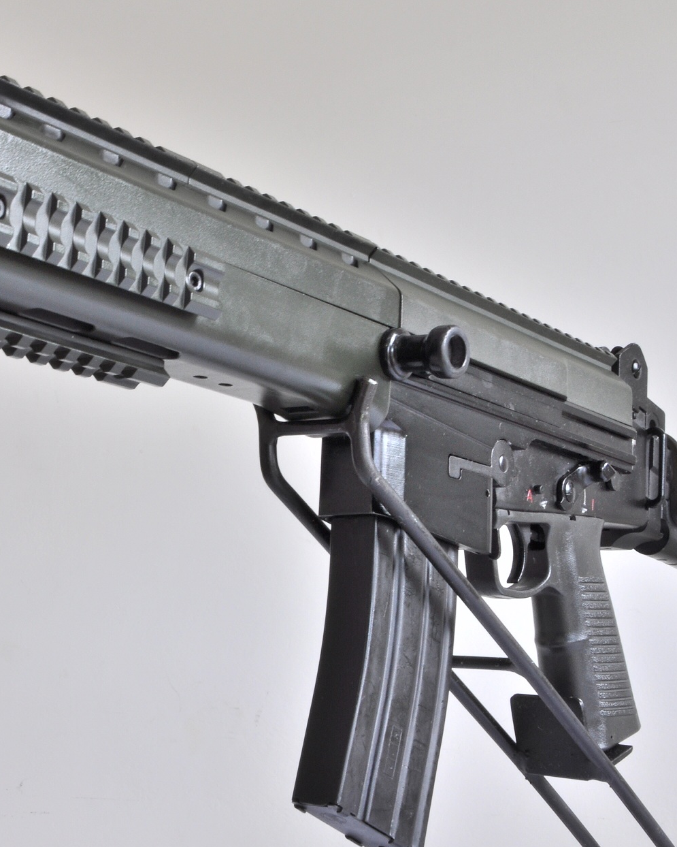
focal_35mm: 63
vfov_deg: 30.0
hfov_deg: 24.0
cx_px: 168
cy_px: 419
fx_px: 1578
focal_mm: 26
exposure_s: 1/4
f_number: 25
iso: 200
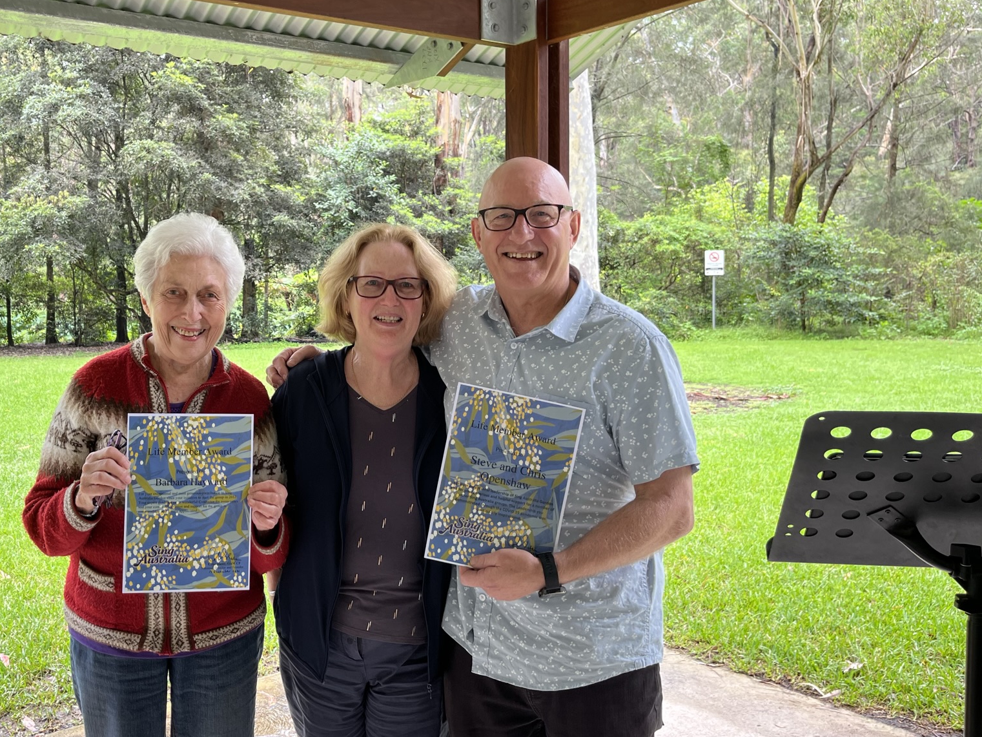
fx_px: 993
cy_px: 335
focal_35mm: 35
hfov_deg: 51.7
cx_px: 334
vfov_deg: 40.7
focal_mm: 5.1
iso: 32
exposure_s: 1/122
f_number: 1.6
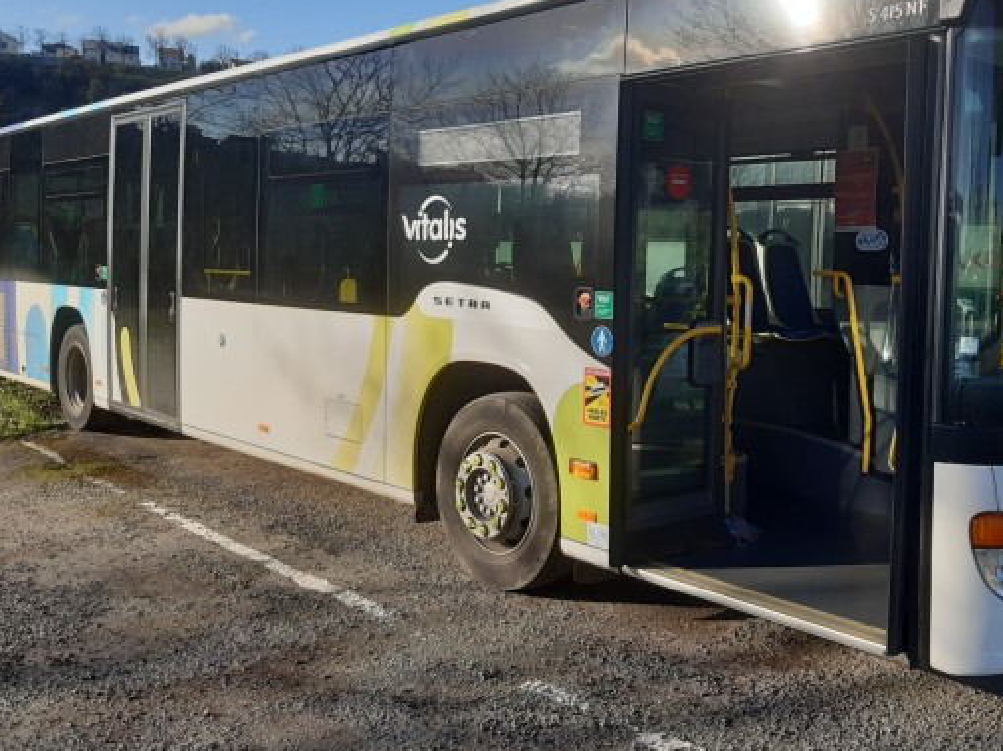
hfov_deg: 51.2
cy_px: 308
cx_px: 565
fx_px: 1043
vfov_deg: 39.5
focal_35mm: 36
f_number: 1.7
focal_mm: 3.92
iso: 40
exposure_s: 1/1250
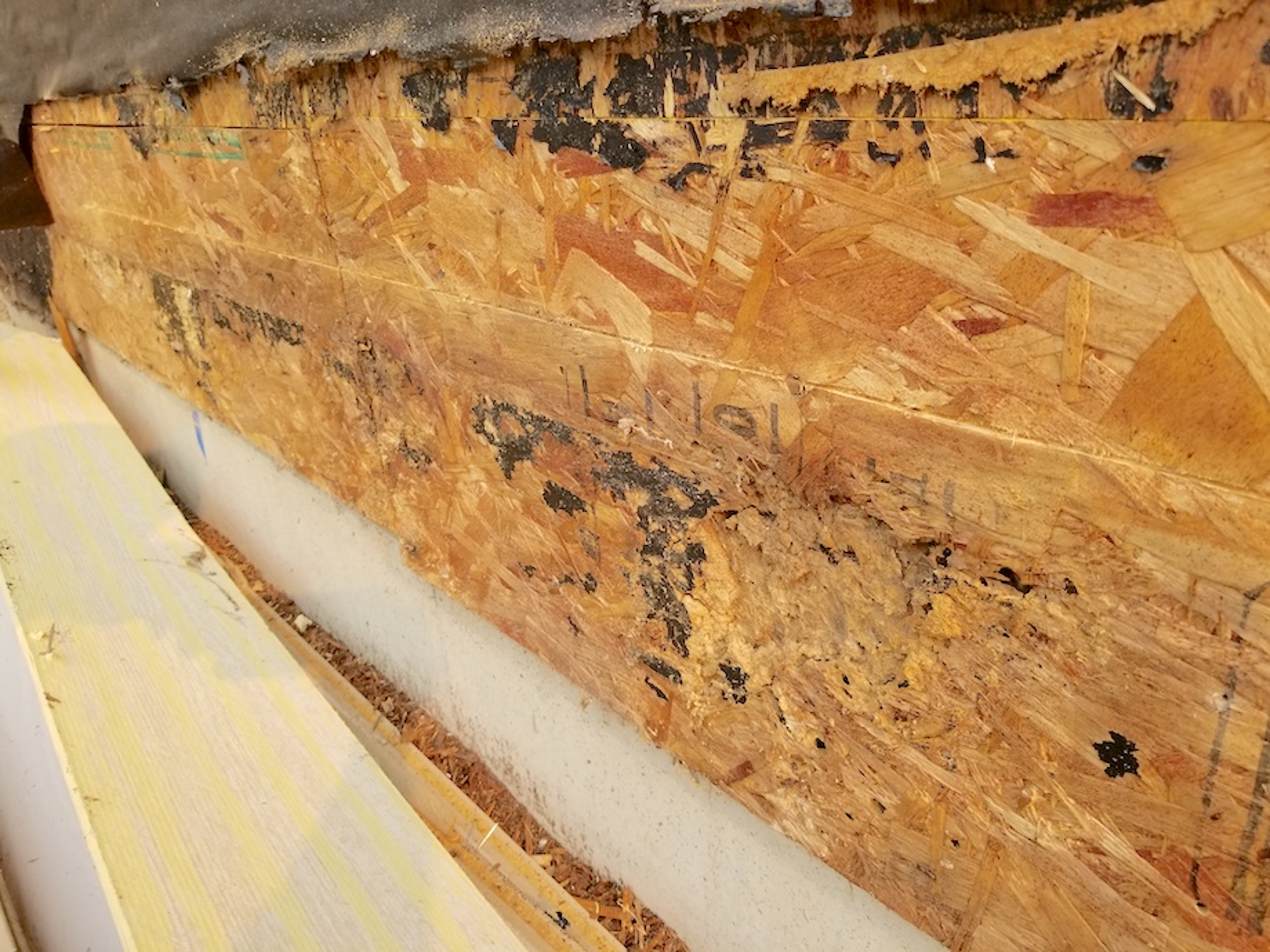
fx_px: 954
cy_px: 476
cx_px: 635
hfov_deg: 67.3
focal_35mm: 26
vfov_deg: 53.1
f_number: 1.7
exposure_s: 1/384
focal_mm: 4.25
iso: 50
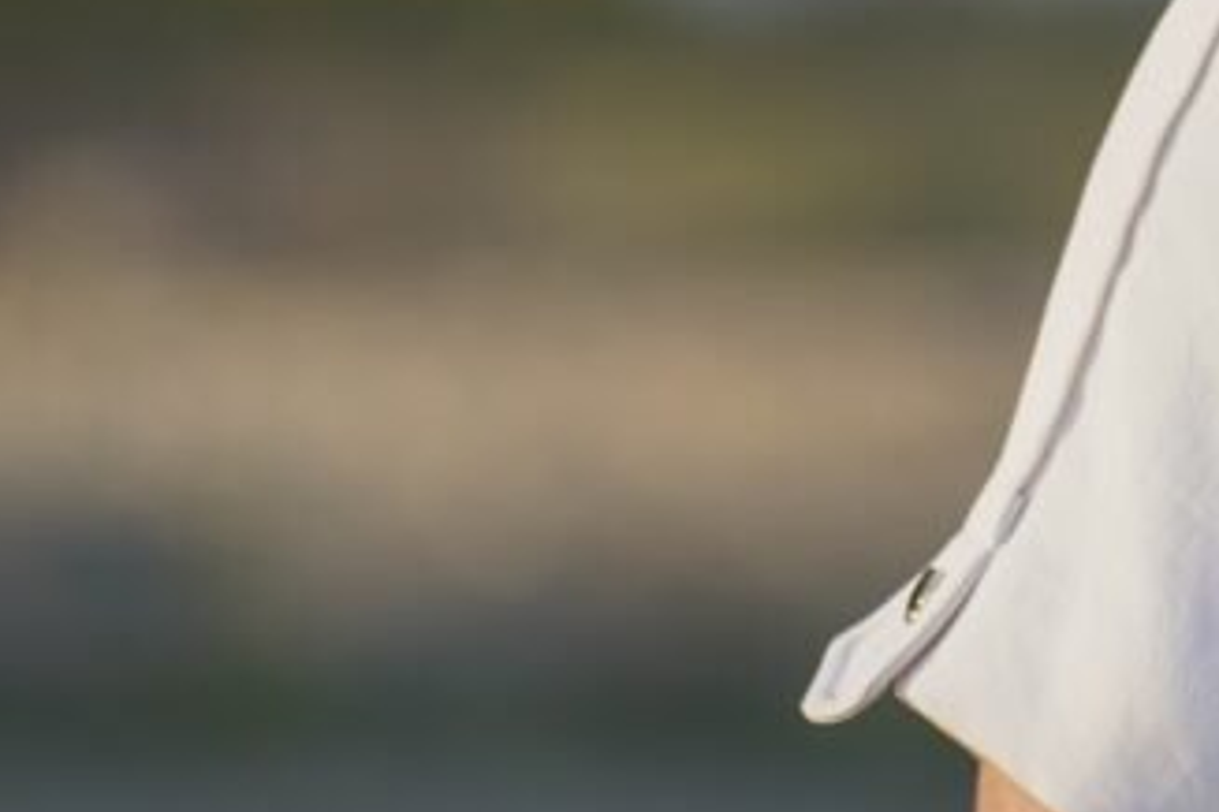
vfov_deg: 3.0
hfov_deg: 4.4
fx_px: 15744
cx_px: 1323
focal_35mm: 465
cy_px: -343
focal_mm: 150
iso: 160
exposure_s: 1/400
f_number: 2.8
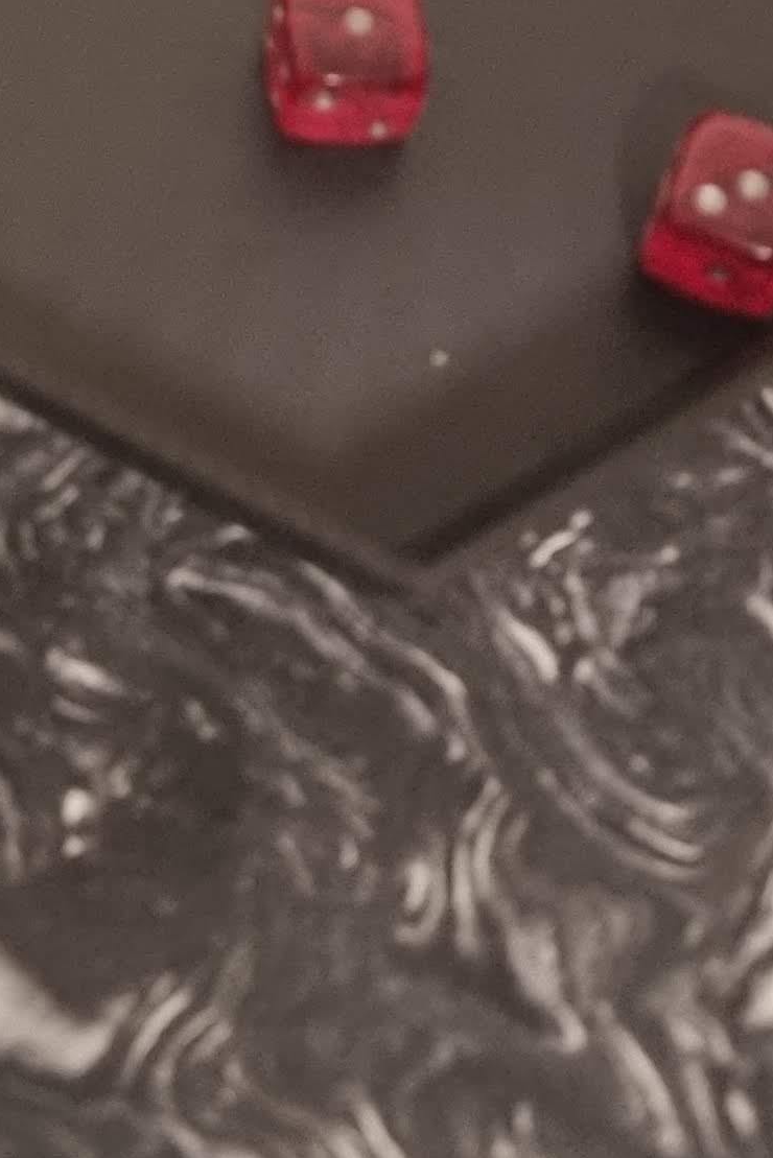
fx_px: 2897
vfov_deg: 20.7
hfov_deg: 14.5
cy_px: -323
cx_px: -239
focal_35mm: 90
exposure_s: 1/25
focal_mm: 6.7
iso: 640
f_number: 1.8
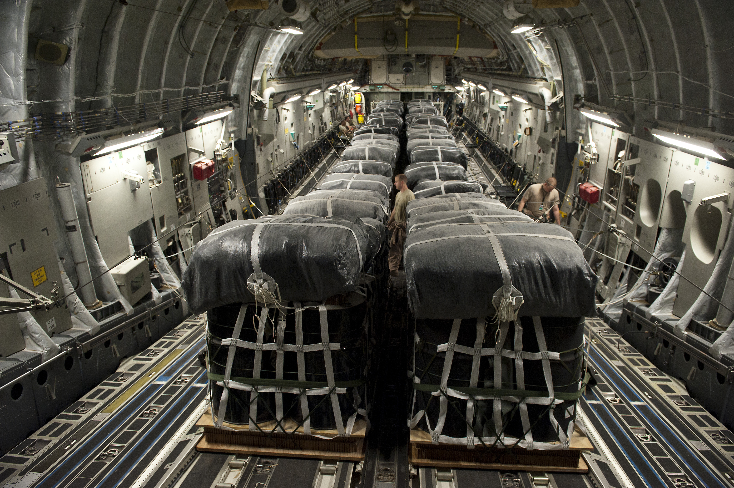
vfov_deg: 53.1
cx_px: 367
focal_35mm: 24
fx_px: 489
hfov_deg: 73.8
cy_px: 244
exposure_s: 1/160
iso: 3200
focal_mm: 24
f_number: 5
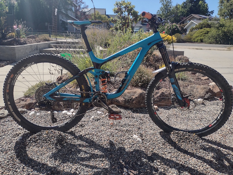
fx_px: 182
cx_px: 116
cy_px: 88
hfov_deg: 65.3
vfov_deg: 51.4
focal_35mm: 27
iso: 100
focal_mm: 4.71
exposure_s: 1/1692
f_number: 1.7
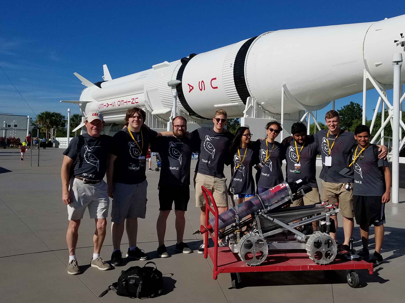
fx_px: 421
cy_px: 125
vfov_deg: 39.5
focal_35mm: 36
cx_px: 236
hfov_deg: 51.1
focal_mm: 4.2
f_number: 1.7
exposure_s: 1/8256
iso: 50
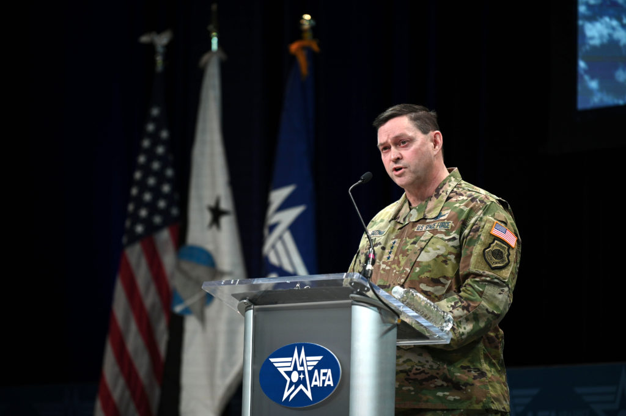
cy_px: 208
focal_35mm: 200
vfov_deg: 6.9
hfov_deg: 10.3
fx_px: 3475
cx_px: 313
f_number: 3.2
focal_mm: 200
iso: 800
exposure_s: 1/320
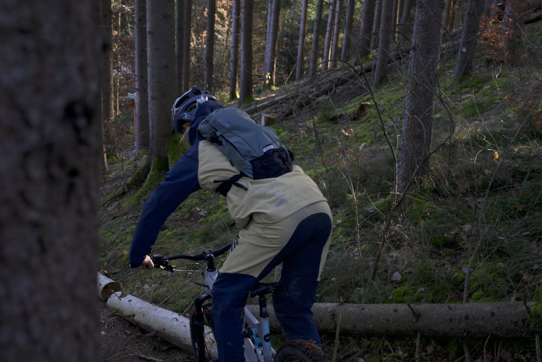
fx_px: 677
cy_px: 181
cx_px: 271
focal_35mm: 45
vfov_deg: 29.9
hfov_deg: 43.6
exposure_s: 1/250
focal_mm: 30
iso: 800
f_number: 5.6
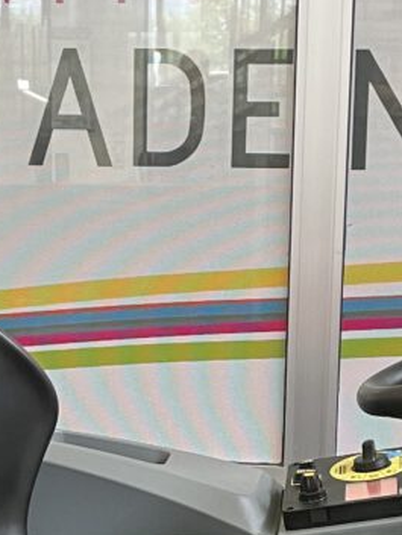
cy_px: 626
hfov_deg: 13.1
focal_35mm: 113
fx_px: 1749
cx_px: 124
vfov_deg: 16.7
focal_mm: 4.2
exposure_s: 1/98
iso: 125
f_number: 1.6
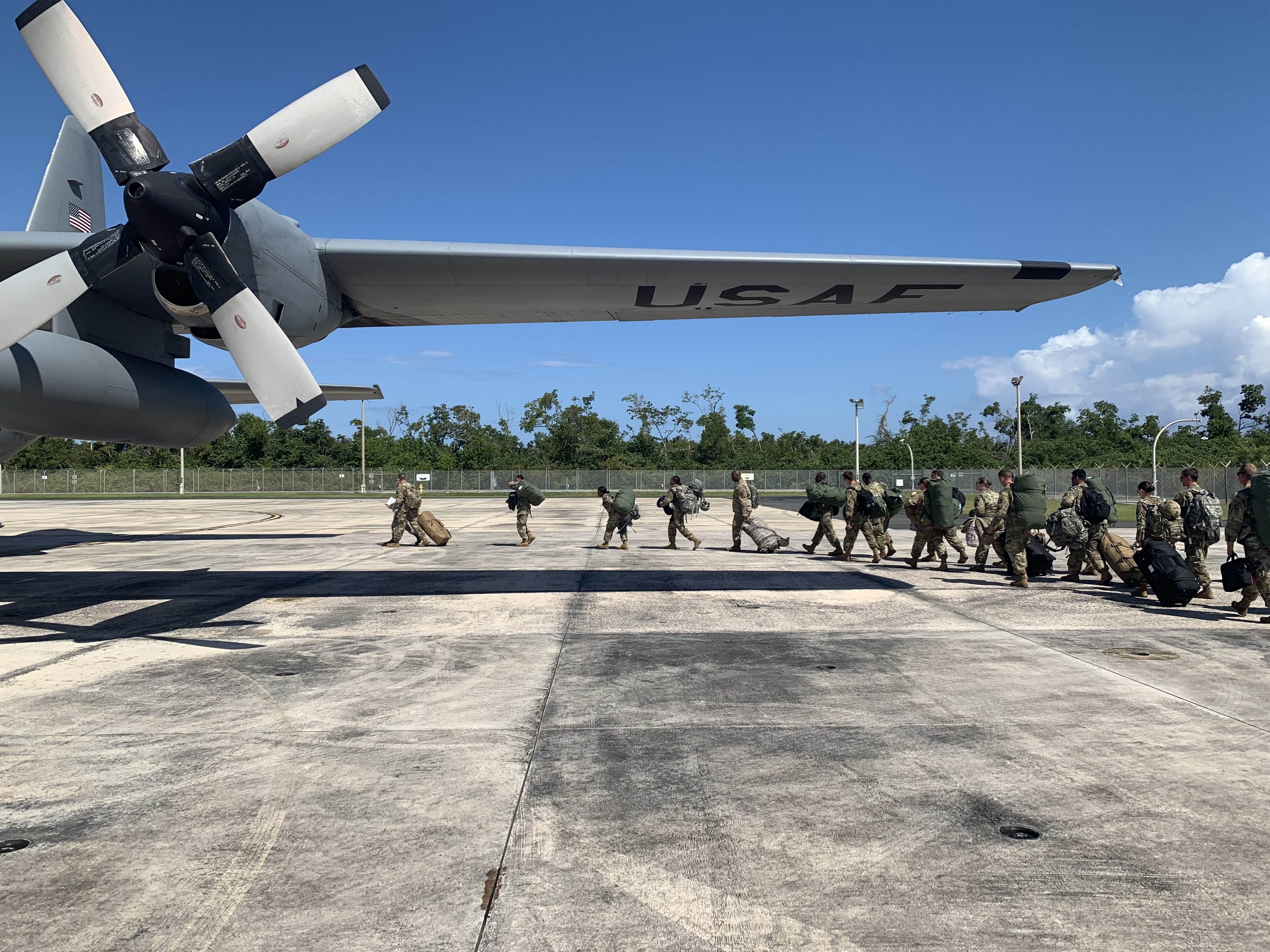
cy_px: 476
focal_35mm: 26
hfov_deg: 67.3
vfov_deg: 53.1
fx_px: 954
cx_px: 635
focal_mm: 4.25
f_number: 1.8
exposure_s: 1/3401
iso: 25
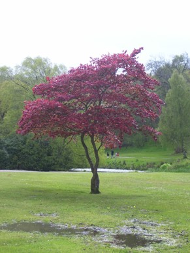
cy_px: 126
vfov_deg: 27.8
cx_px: 95
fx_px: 512
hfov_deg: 21.0
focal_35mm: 70
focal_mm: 11.6
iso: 80
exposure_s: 1/350
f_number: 4
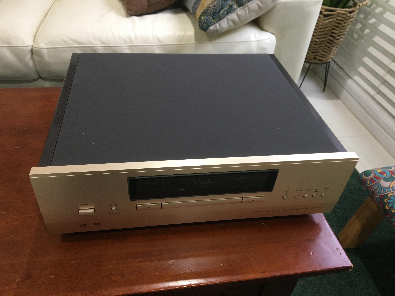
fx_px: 331
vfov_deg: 48.2
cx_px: 198
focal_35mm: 29
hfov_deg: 61.7
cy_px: 148
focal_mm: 4.15
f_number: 2.2
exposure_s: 1/33
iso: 100
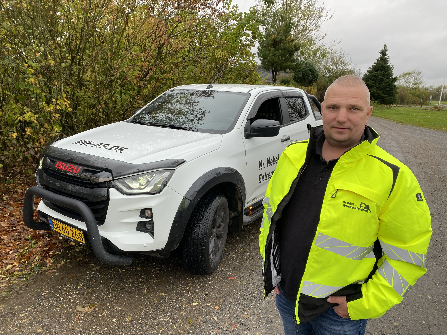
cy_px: 168
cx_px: 224
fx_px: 336
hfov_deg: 67.3
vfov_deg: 53.1
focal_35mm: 26
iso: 32
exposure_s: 1/307
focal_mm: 4.25
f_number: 1.8
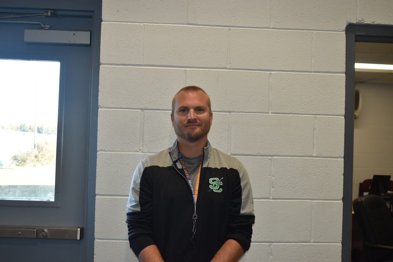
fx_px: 507
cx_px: 196
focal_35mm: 46
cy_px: 131
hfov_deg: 42.3
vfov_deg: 28.9
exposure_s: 1/200
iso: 720
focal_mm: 31
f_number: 5
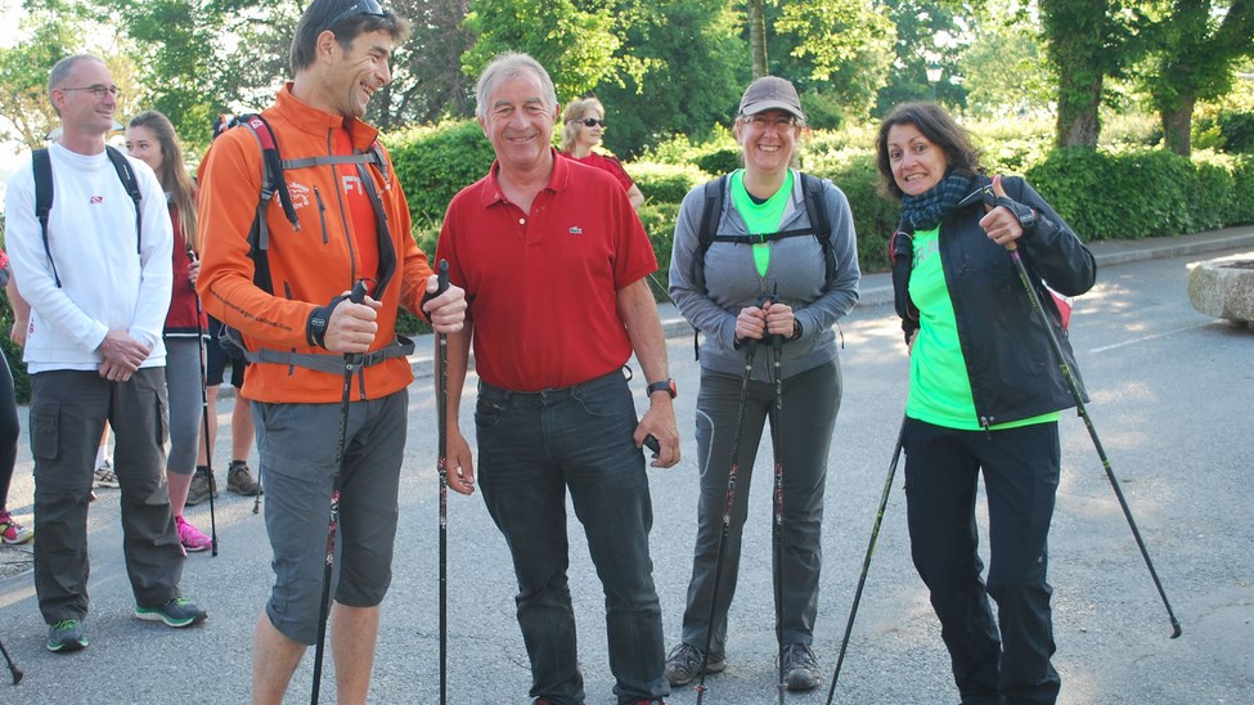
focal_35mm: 43
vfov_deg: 27.7
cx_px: 606
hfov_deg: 47.4
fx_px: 1430
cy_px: 381
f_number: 5
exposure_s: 1/100
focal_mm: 26
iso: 200
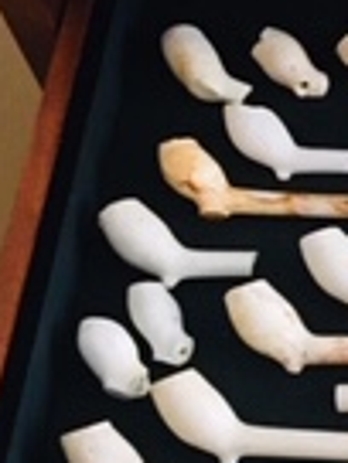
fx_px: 1823
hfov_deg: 10.0
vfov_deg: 14.5
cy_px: 126
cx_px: 723
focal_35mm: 136
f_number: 2.2
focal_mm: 4.15
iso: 200
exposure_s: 1/25
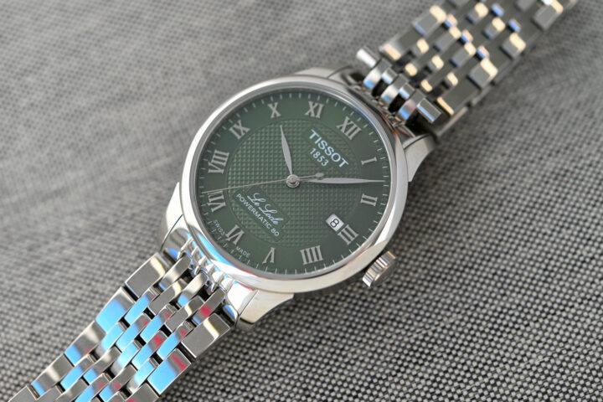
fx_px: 1005
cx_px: 302
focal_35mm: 60
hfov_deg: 33.4
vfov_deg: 22.6
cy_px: 201
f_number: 5.6
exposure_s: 1/500
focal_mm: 60
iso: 400
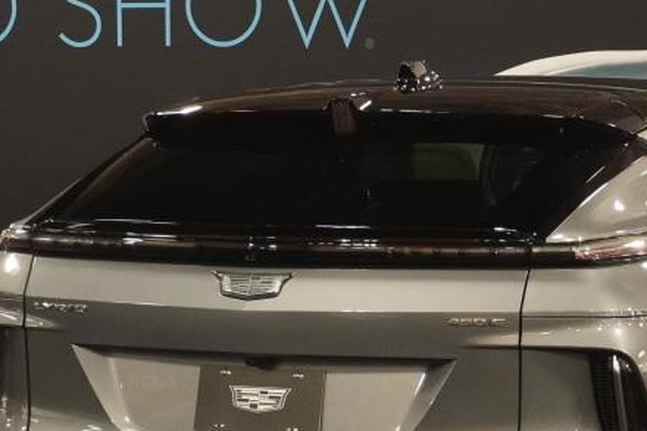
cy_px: 326
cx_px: 431
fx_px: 2446
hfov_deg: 15.0
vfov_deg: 10.0
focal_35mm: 136
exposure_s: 1/80
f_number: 5.6
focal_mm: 39
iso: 6400
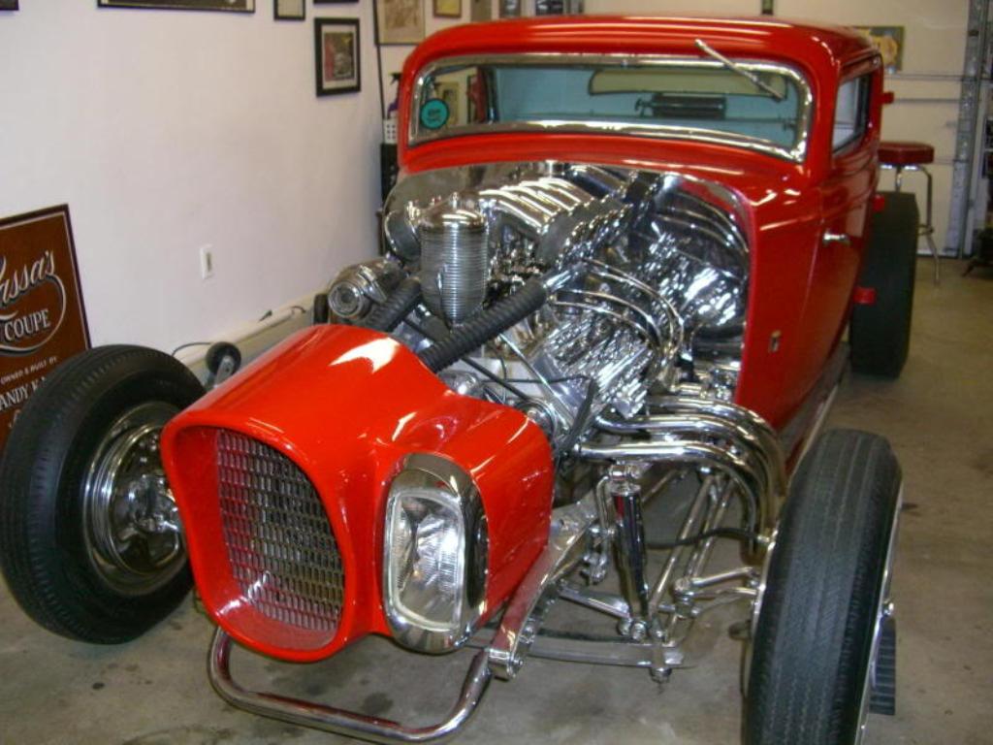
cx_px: 496
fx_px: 1090
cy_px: 372
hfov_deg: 49.0
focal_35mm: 38
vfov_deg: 37.7
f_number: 2.8
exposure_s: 1/60
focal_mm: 7.9
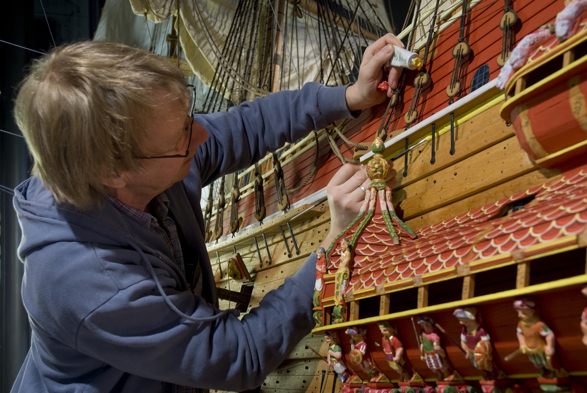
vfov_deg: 35.6
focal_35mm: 38
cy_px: 196
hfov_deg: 51.2
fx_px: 612
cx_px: 294
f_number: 5.6
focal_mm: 25
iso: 100
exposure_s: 1/2.5
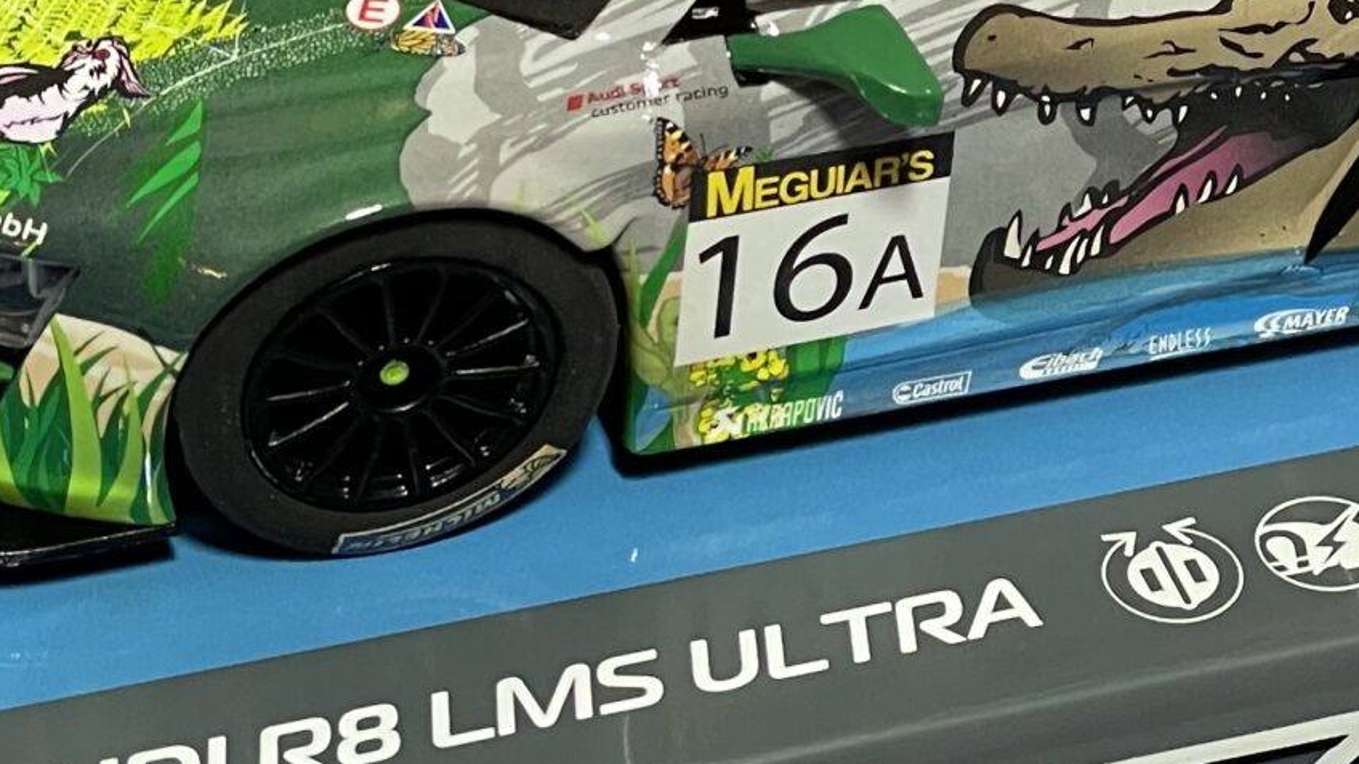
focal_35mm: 171
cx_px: 1151
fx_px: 6162
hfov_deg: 12.5
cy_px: 263
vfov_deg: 7.1
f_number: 2
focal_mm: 6
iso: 160
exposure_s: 1/60
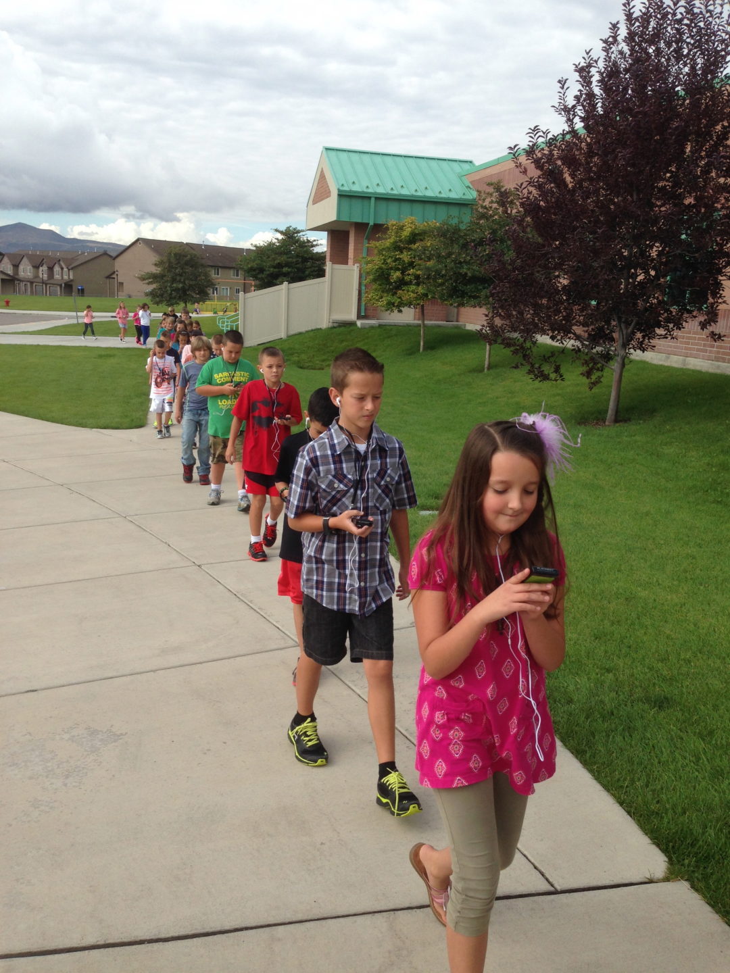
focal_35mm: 33
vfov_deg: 55.4
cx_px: 365
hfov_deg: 42.9
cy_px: 486
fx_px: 928
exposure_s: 1/1043
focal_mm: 4.12
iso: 50
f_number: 2.4
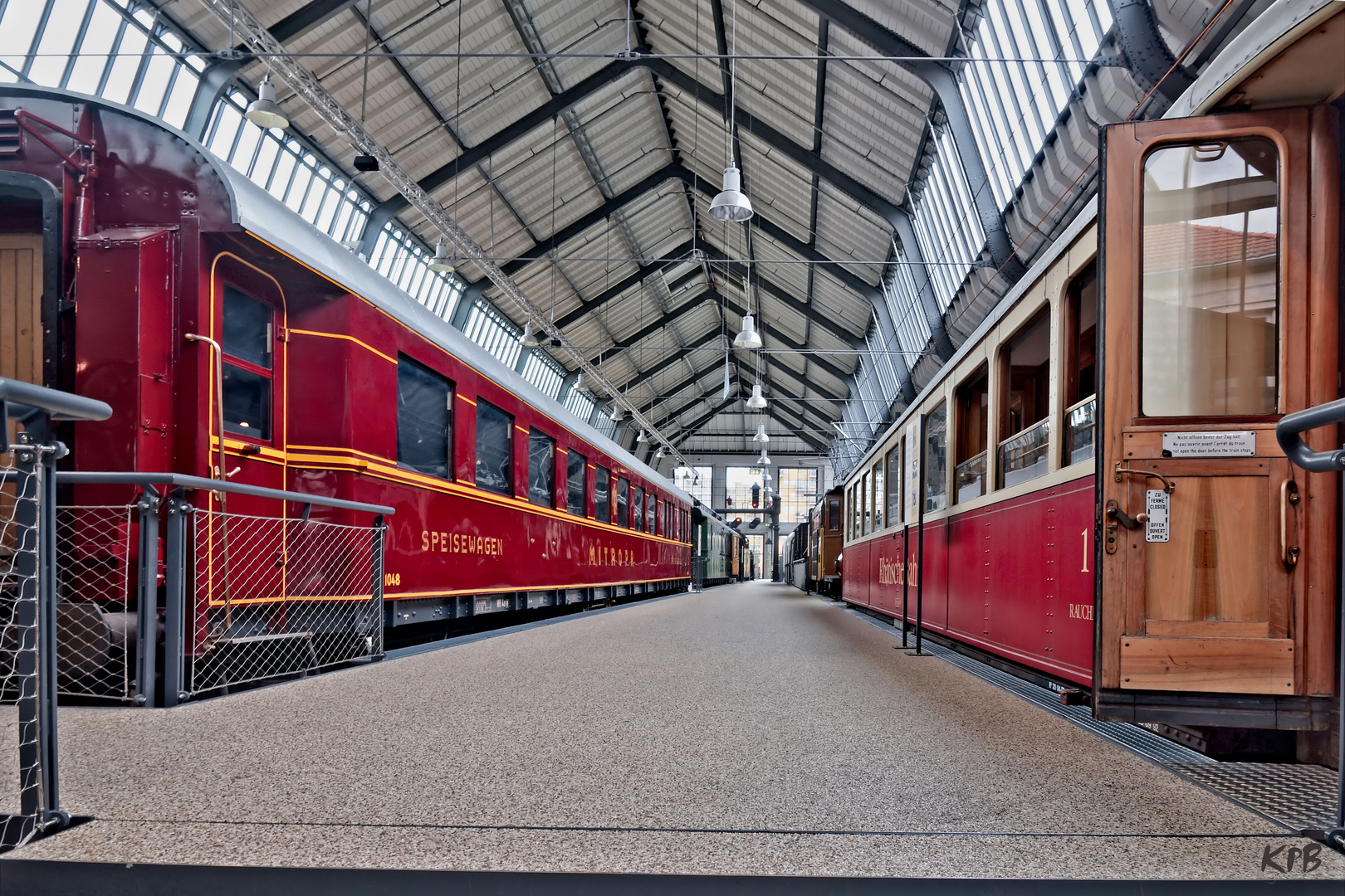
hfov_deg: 73.7
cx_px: 672
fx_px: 897
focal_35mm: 24
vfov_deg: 53.1
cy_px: 448
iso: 100
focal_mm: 16
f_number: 5.6
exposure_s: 1/8
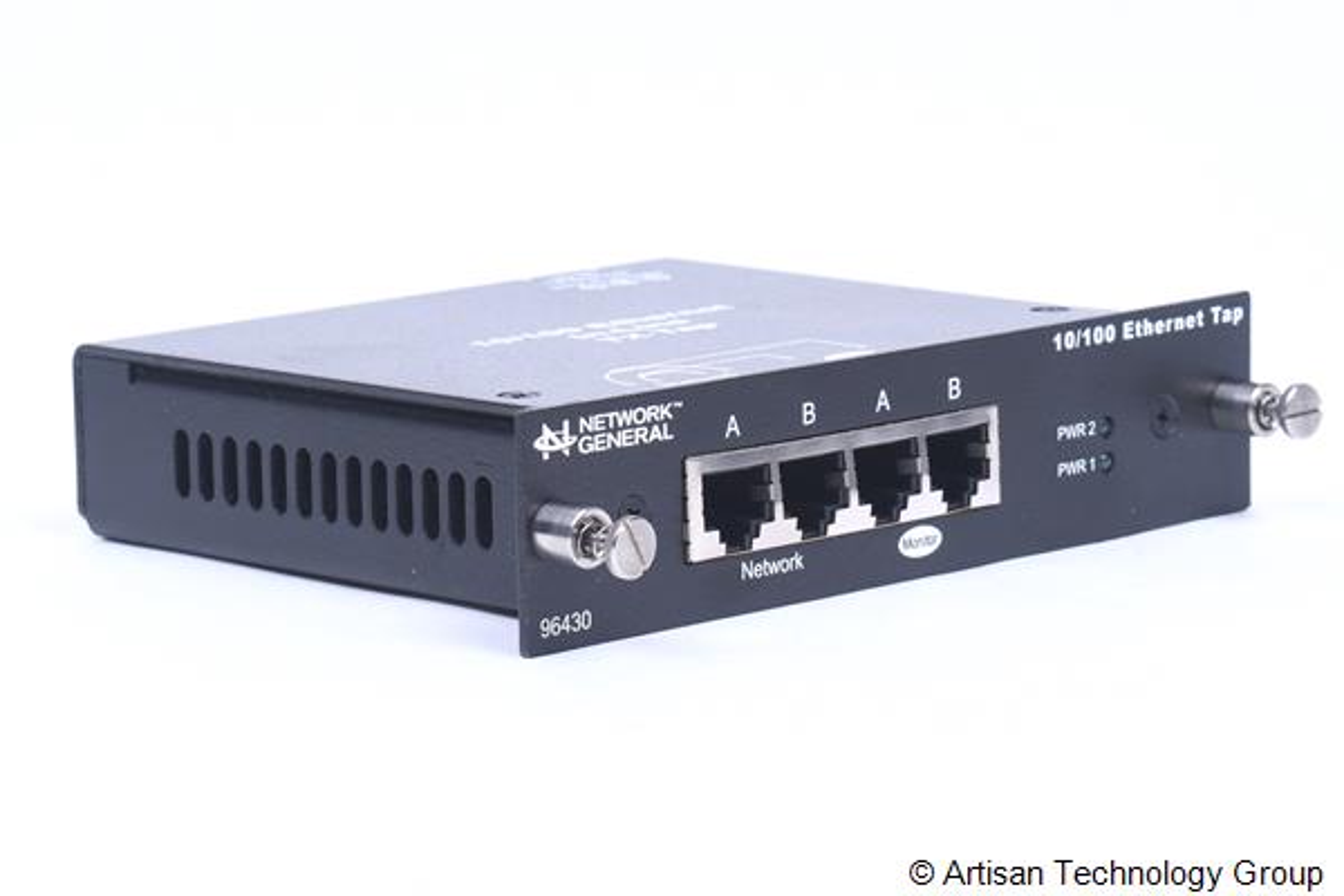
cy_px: 448
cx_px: 672
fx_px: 2912
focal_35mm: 78
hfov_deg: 26.0
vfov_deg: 17.5
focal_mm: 52
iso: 200
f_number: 14
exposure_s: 1/200
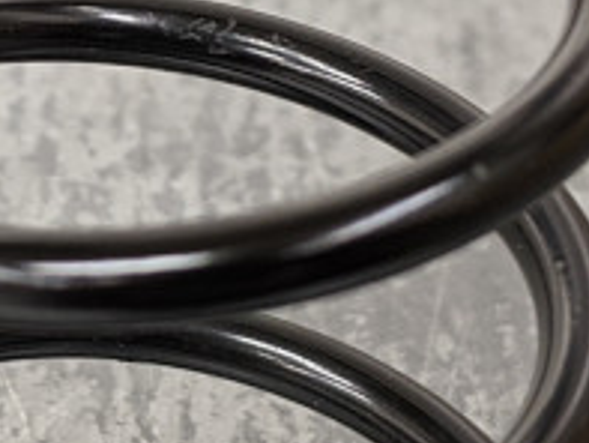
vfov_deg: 8.9
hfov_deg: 11.8
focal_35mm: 166
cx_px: 12
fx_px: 2826
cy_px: 97
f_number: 1.8
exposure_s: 1/24
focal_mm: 4.44
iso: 127
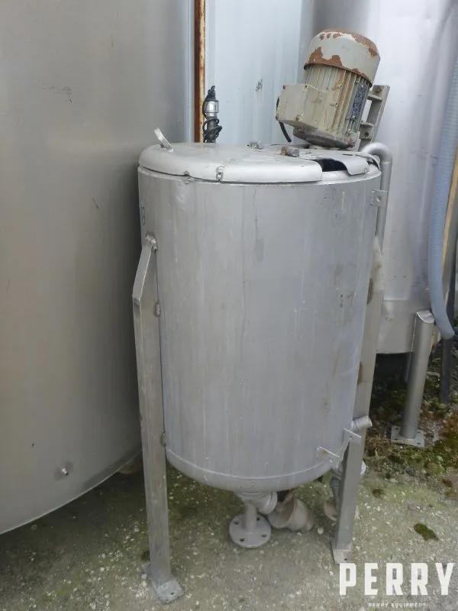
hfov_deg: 49.7
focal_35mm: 28
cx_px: 229
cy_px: 306
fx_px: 494
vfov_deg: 63.4
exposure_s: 1/250
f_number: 3.3
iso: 100
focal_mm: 4.9
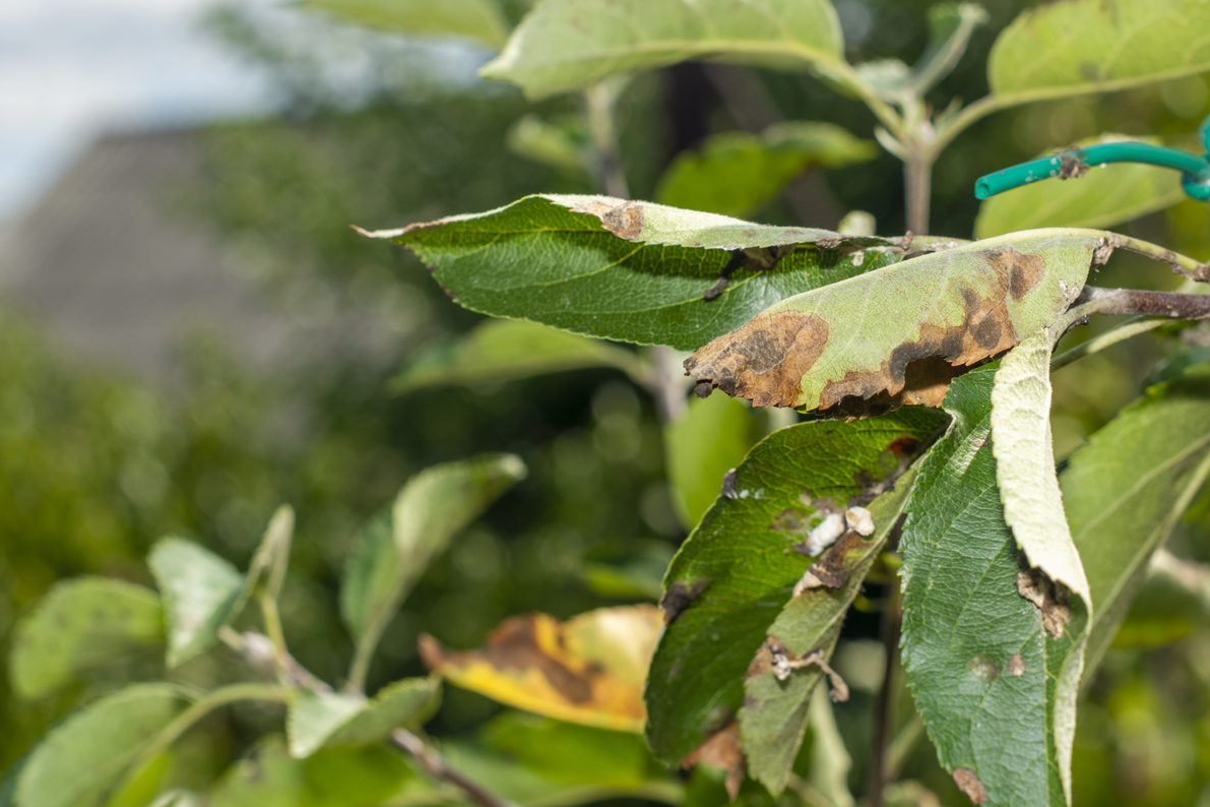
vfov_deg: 17.3
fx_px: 2655
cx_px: 589
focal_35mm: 79
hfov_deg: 25.7
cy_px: 389
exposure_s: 1/250
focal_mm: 50
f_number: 7.1
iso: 100
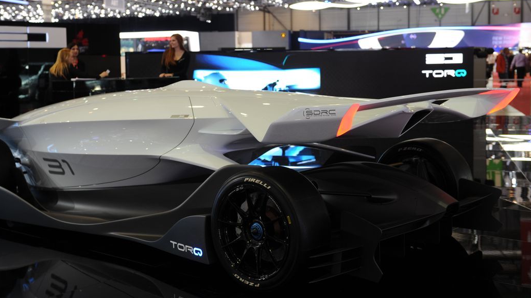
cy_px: 108
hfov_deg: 39.7
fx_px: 732
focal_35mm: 52
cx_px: 220
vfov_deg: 23.0
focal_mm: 40
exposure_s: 1/80
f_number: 4
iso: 800
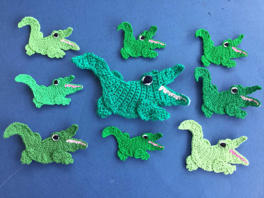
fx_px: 236
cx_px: 132
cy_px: 99
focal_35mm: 31
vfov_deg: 45.4
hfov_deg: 58.4
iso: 25
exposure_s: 1/50
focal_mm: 3.3
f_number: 2.4
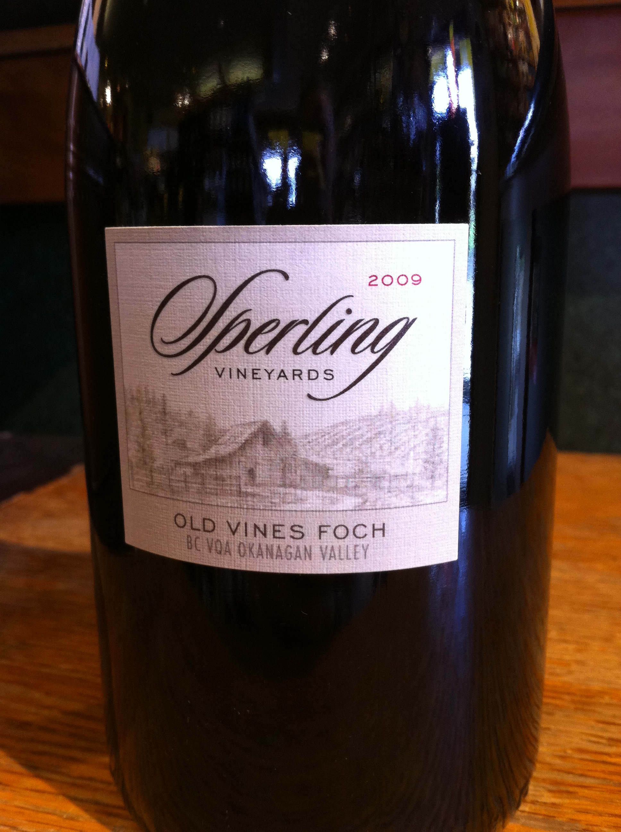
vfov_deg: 52.7
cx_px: 310
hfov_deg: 40.6
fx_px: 839
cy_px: 416
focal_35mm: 35
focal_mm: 3.85
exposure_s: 1/15
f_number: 2.8
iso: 125
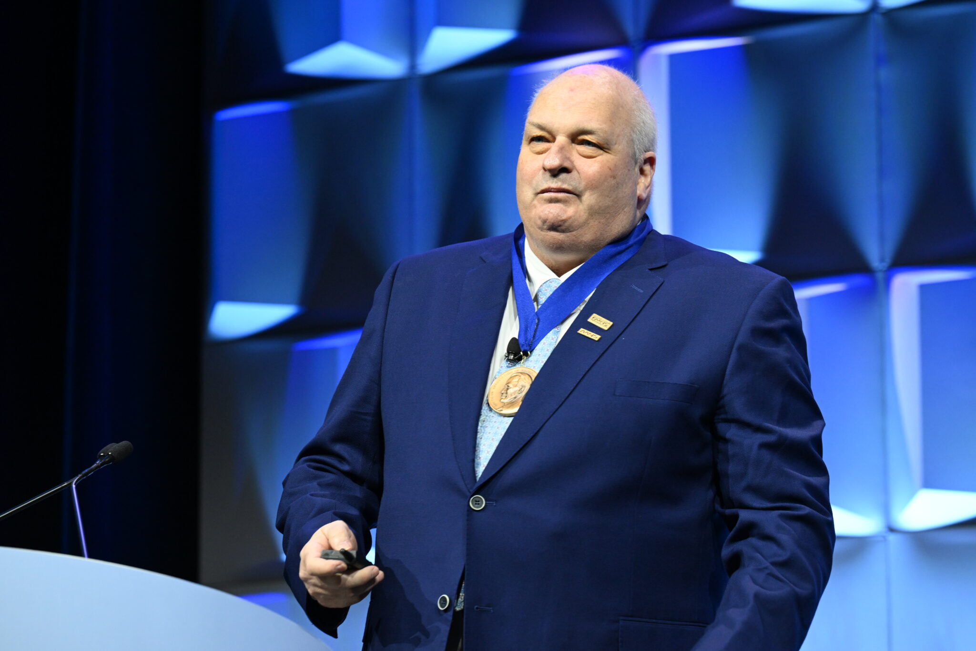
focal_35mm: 150
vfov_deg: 9.1
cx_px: 488
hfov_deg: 13.7
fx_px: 4066
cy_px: 326
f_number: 5
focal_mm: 150
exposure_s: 1/160
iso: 2500
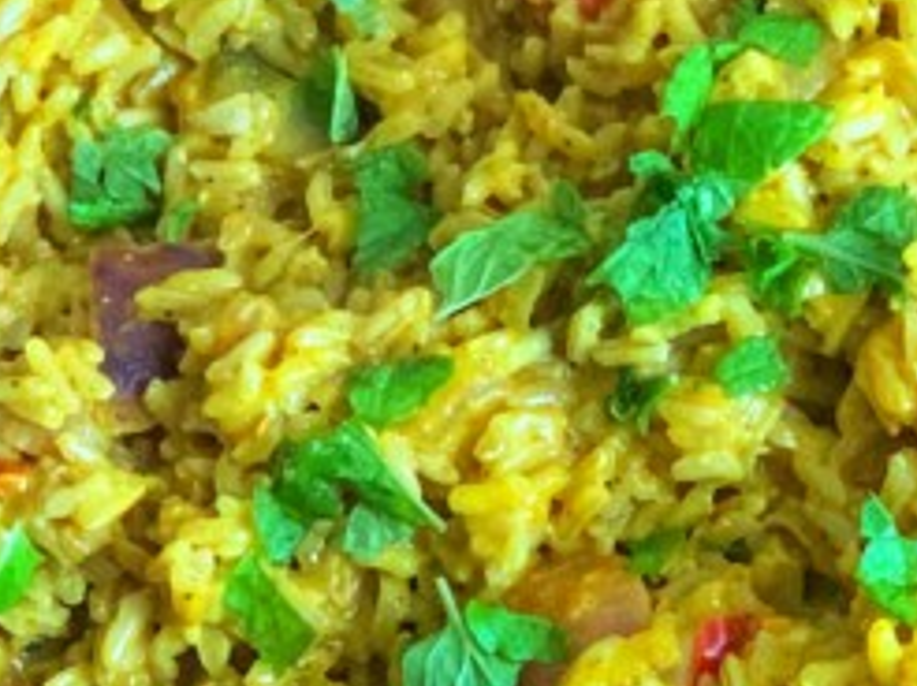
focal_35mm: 254
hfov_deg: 7.8
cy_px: 220
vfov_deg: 5.8
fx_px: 6722
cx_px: 656
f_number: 2.4
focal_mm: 6
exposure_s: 1/60
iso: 160
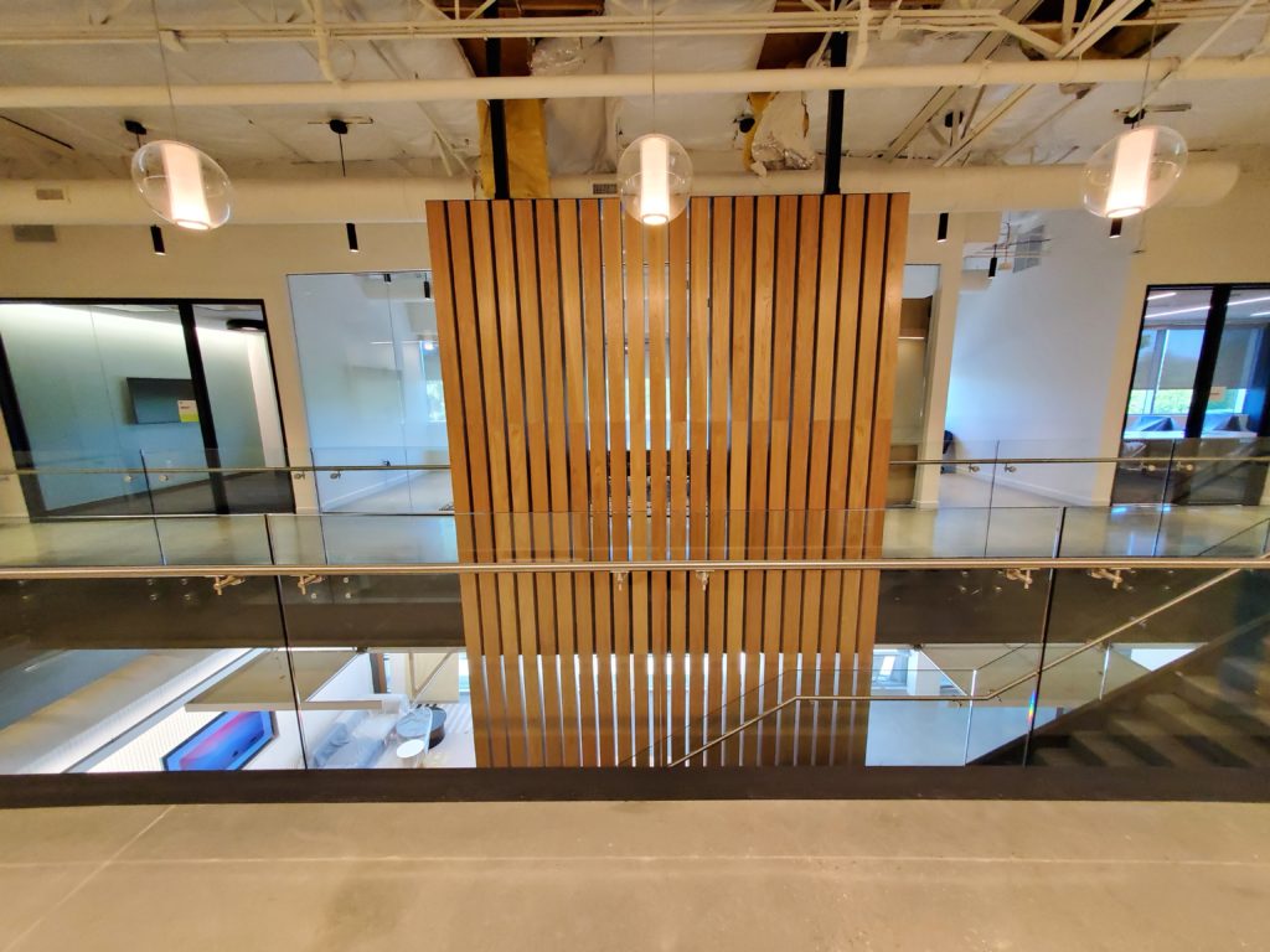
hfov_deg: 106.2
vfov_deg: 89.9
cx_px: 635
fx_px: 477
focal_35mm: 13
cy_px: 476
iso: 500
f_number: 2.2
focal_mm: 1.8
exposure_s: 1/59
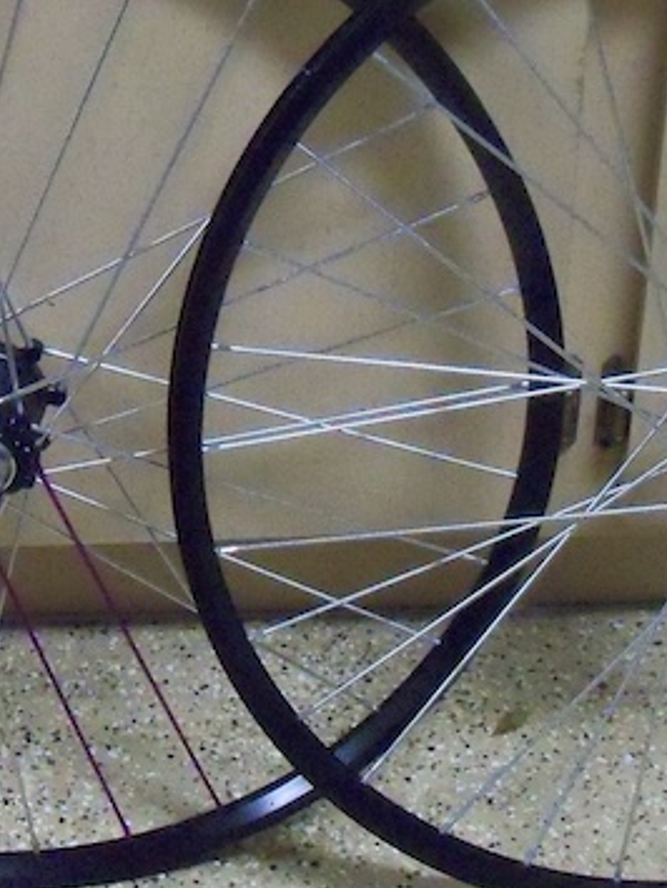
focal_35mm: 79
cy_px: 472
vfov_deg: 24.7
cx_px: 359
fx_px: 2027
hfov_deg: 18.7
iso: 1250
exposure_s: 1/40
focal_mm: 6.2
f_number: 3.5
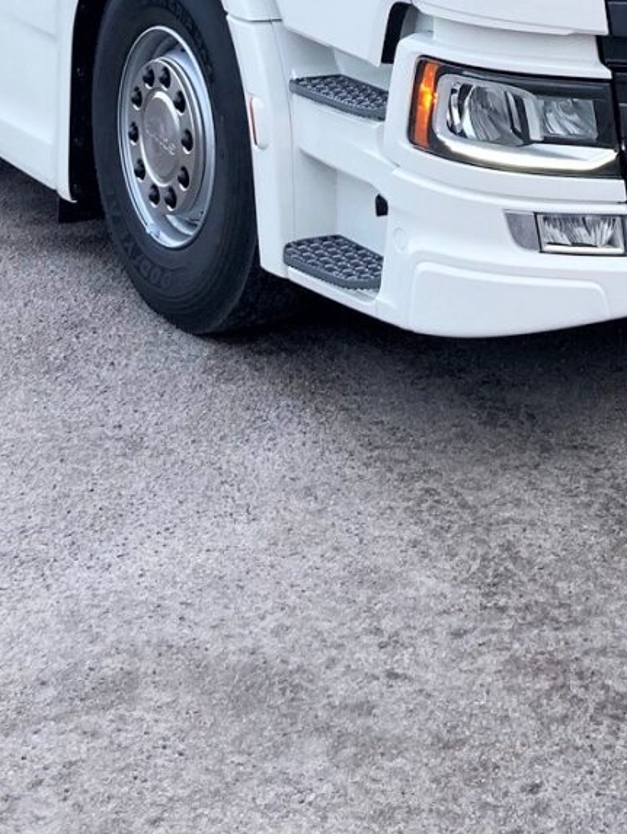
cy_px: -292
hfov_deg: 18.9
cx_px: 358
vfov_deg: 22.1
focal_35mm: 78
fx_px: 1882
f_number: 1.8
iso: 20
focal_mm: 3.99
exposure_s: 1/227
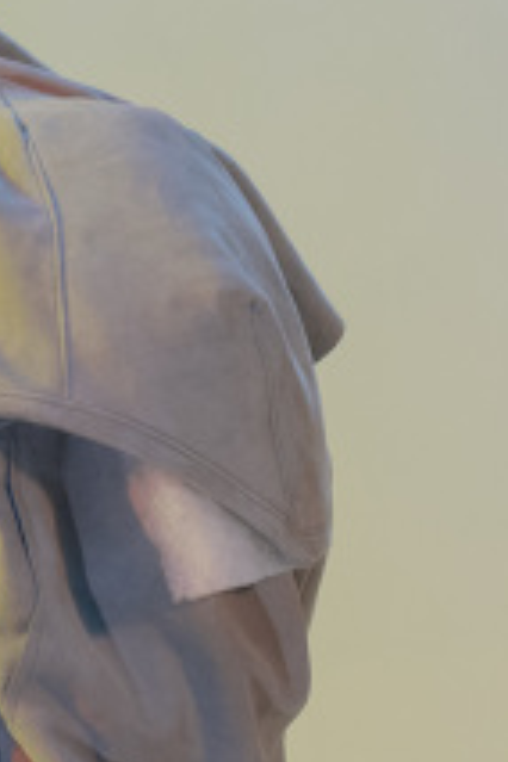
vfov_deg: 6.8
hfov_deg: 4.5
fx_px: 6392
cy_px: 943
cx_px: -422
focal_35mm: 302
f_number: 4.5
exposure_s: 1/100
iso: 400
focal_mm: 64
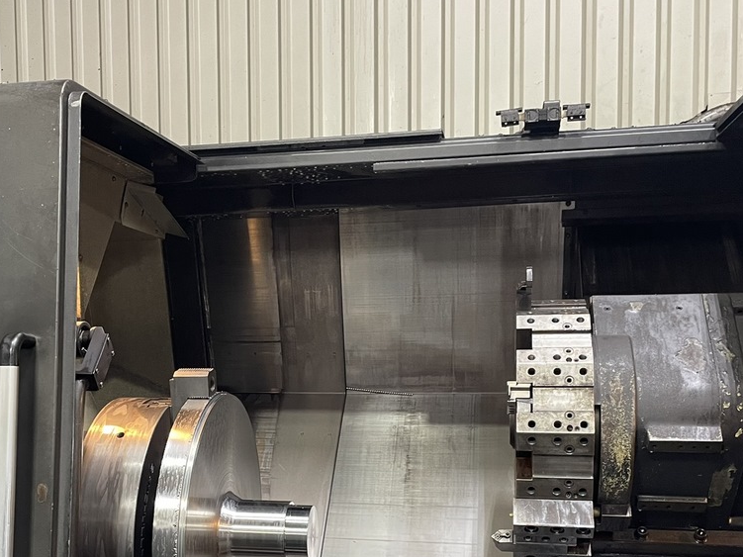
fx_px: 966
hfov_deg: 41.7
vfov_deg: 31.7
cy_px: 401
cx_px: 266
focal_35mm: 45
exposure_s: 1/40
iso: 200
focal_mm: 4.2
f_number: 1.6
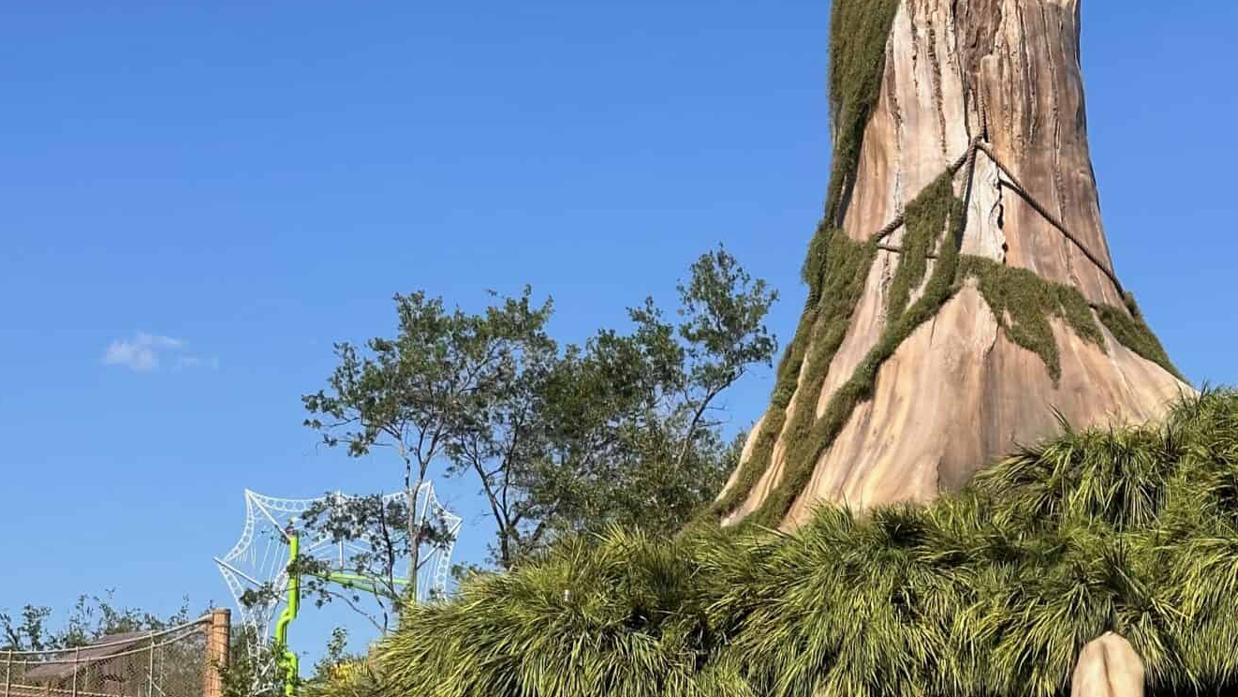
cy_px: 591
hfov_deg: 26.2
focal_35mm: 81
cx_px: 706
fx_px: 2659
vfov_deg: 14.8
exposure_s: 1/4184
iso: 64
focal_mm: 6.86
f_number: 1.78
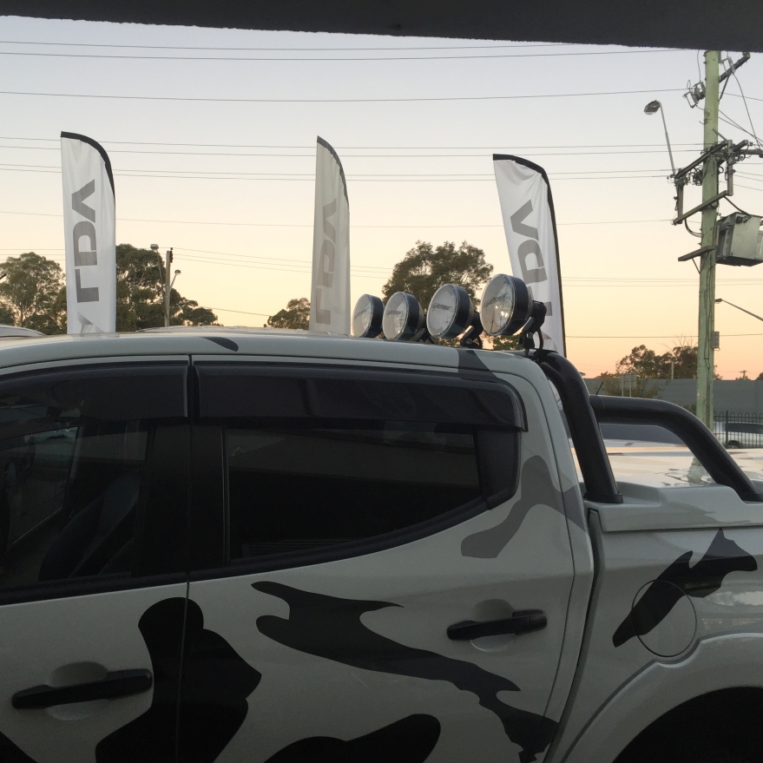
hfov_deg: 47.0
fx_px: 873
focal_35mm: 35
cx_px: 308
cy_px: 377
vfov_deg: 47.2
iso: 32
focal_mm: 4.15
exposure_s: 1/50
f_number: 2.2
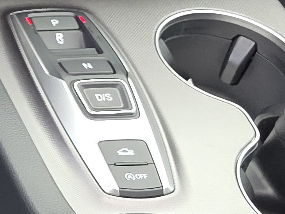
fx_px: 1178
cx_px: -427
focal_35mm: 143
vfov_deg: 10.1
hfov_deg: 11.2
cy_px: -73
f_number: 1.7
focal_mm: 6.3
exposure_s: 1/180
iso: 64
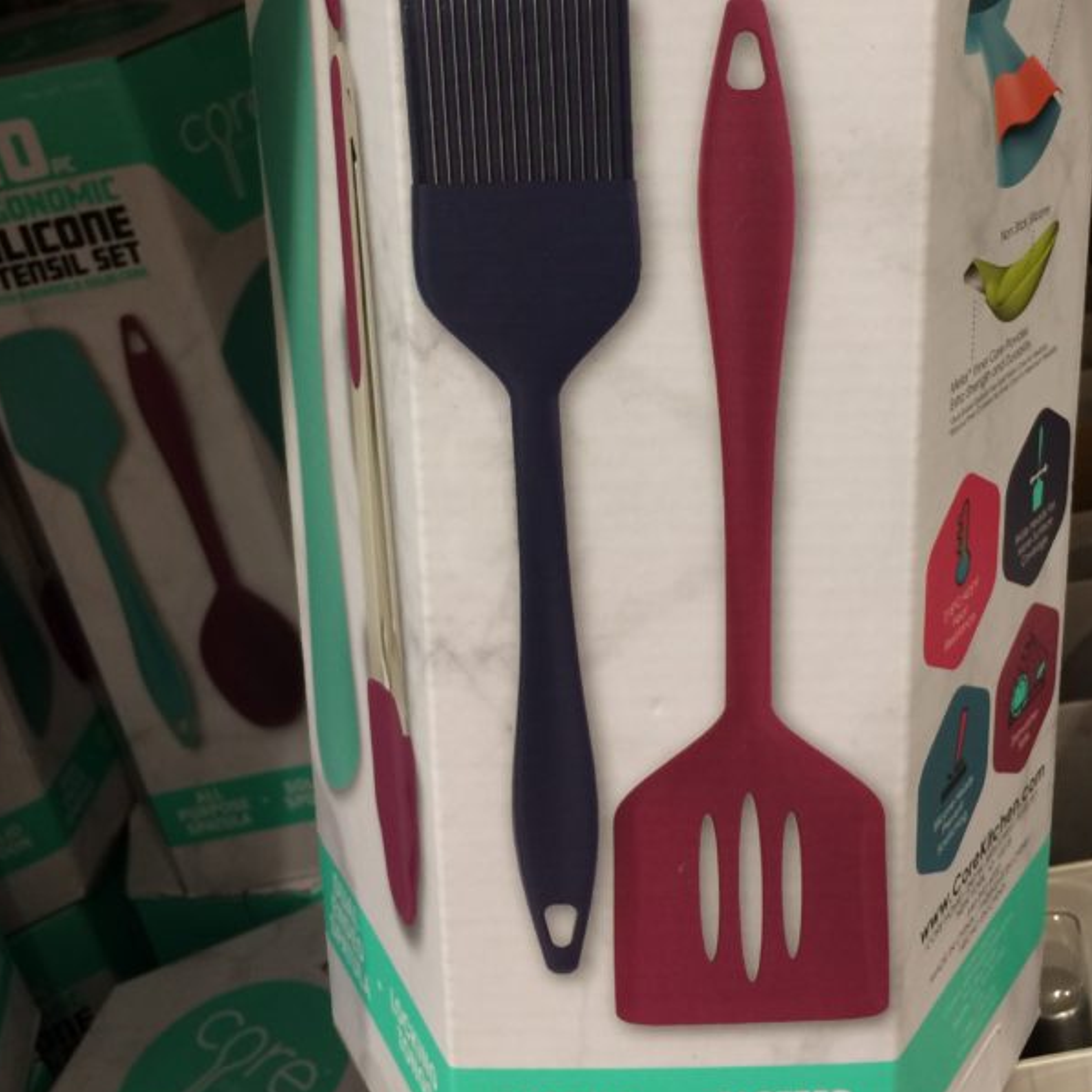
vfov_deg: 37.5
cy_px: 291
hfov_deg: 38.1
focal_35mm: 44
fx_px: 1570
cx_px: 673
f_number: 2.2
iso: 125
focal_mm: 4.15
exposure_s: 1/33
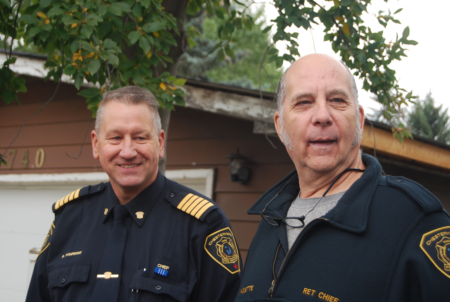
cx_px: 225
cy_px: 151
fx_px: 845
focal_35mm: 68
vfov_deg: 20.3
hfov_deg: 29.8
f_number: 5.3
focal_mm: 45
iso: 200
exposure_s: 1/60
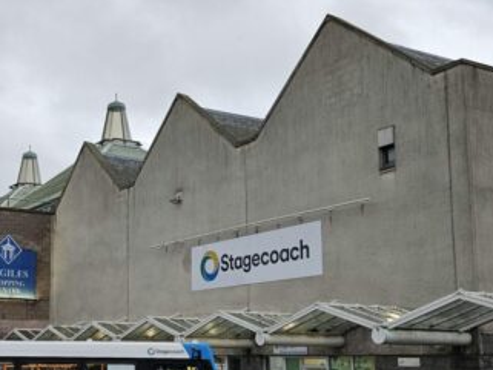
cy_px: 241
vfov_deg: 26.5
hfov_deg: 33.7
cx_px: 86
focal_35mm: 55
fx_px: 784
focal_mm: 5.4
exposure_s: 1/359
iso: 320
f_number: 1.8
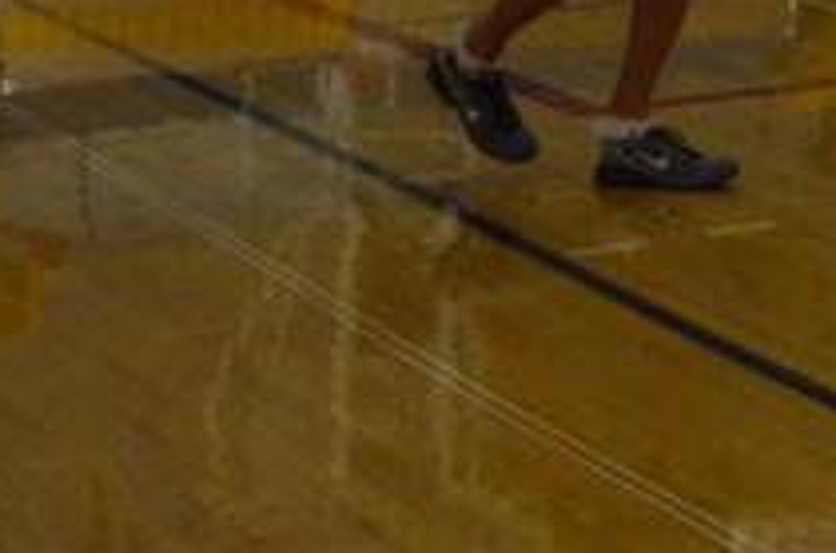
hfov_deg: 12.5
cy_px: -513
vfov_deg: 8.9
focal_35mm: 146
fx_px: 3383
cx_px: 1636
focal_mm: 20
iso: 1600
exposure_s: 1/320
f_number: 3.8
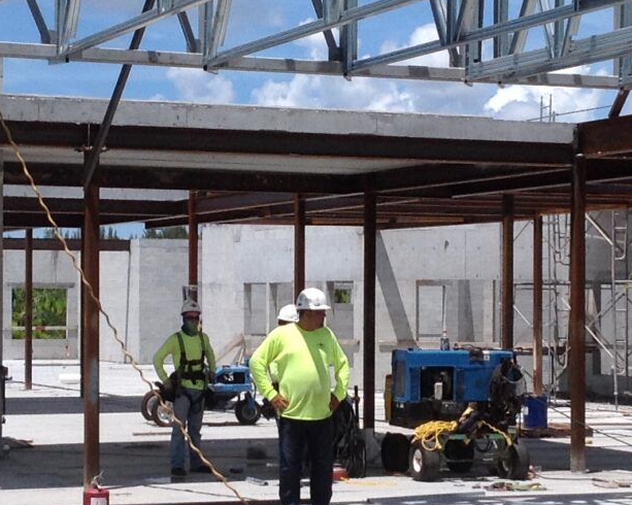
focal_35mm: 114
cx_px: 307
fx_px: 2132
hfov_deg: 16.9
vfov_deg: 13.5
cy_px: 292
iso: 50
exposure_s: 1/3367
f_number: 2.4
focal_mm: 4.28
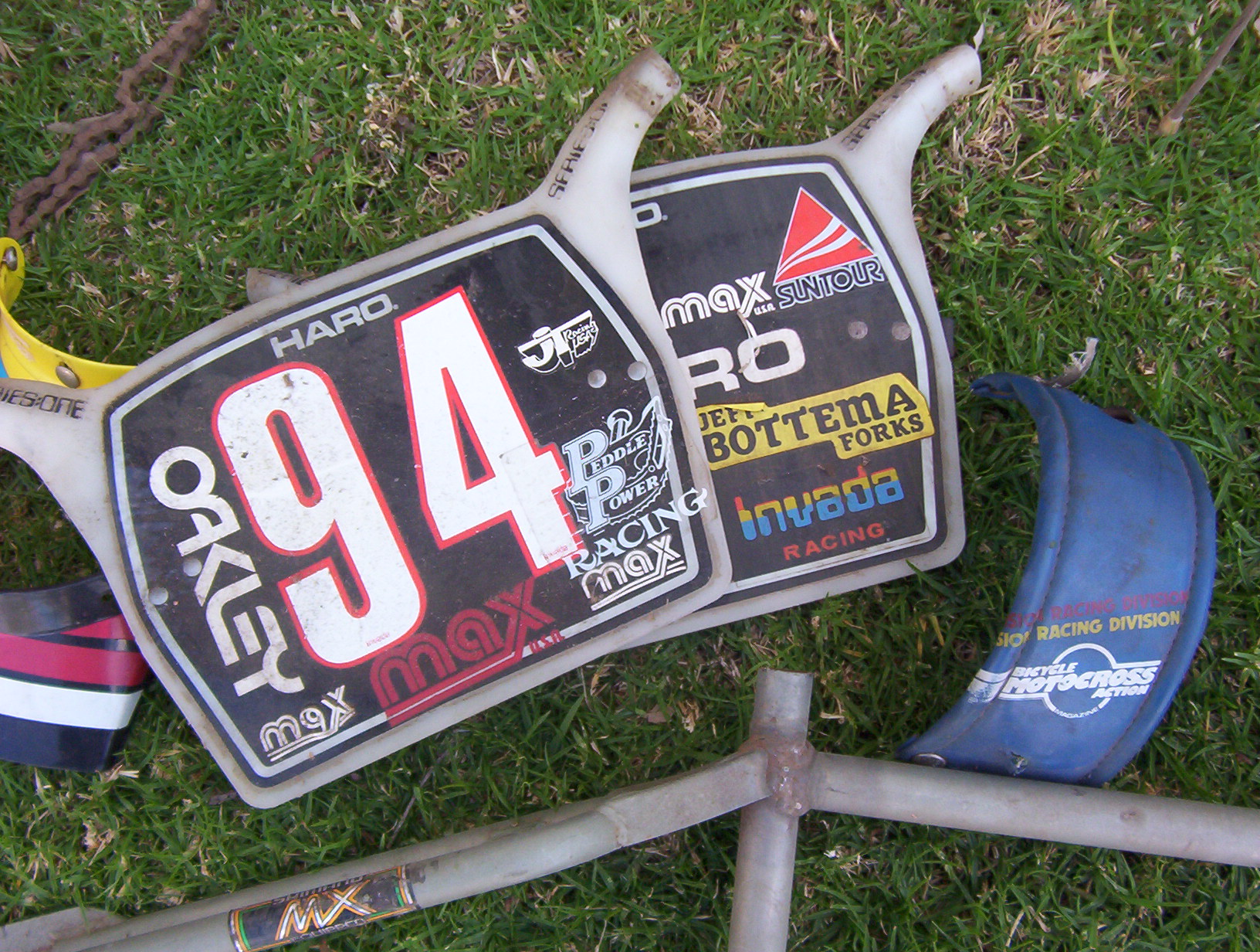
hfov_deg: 51.2
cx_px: 630
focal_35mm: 36
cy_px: 476
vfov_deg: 39.8
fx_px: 1313
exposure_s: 1/213
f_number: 2.76
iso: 100
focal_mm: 5.54
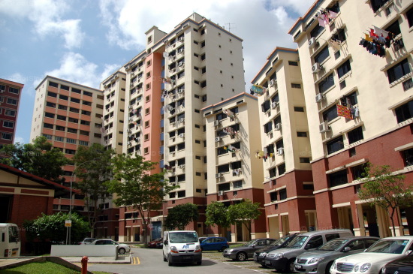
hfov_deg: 67.5
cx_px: 206
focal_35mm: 27
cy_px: 137
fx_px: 309
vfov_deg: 47.8
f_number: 3.5
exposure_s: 1/2500
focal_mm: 18
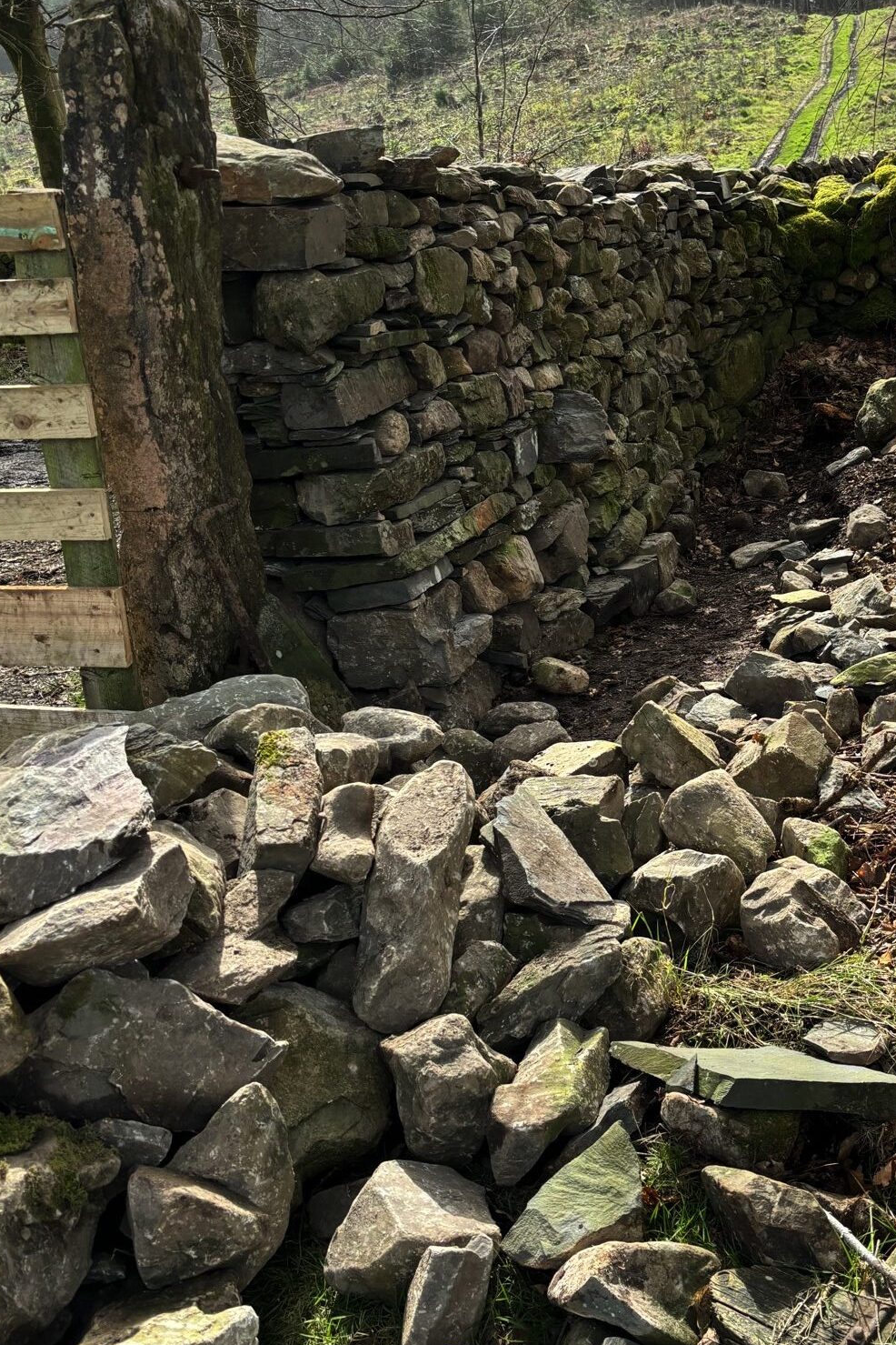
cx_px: 676
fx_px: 1456
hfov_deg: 33.5
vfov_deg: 49.5
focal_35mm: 39
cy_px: 646
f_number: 1.6
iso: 50
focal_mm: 5.96
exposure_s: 1/1103
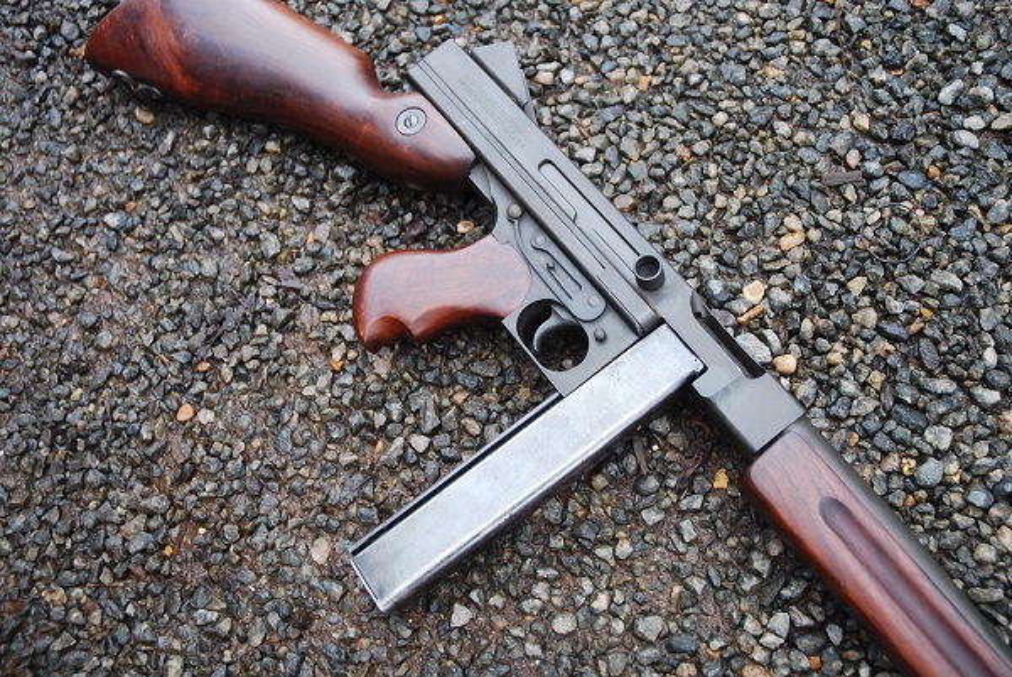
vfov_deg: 36.9
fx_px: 1013
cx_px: 506
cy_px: 338
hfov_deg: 53.1
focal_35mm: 36
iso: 200
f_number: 3.8
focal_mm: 24
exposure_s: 1/40
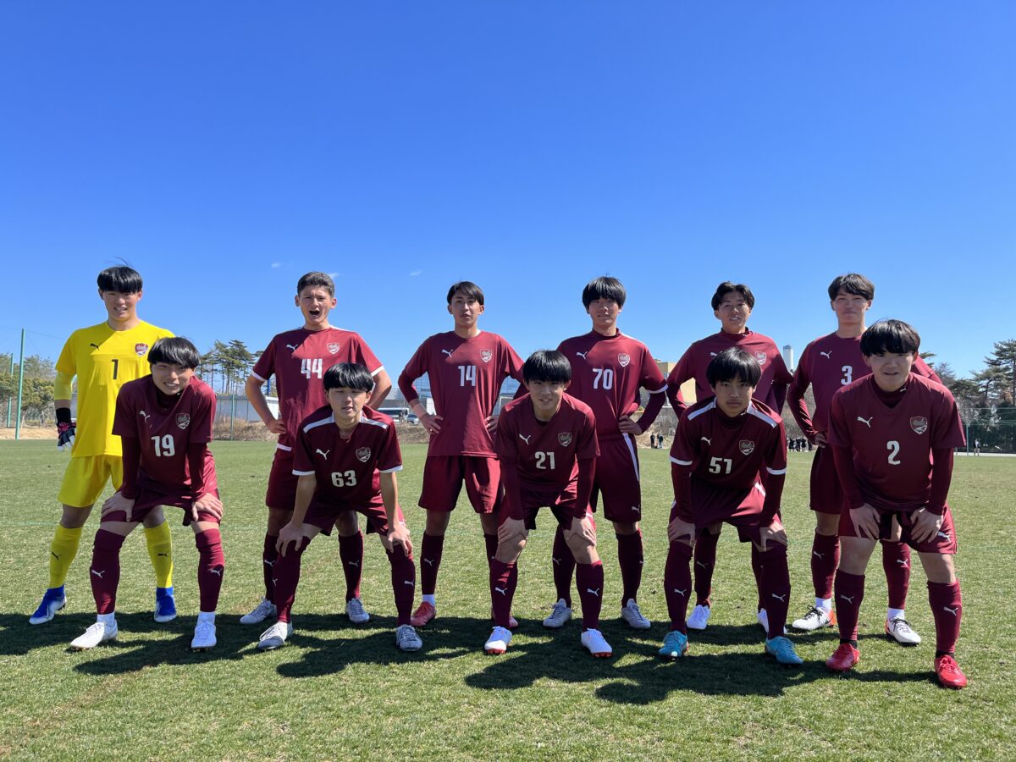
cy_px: 381
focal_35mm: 26
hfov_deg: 67.3
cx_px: 508
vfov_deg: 53.1
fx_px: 763
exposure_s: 1/2571
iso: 50
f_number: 1.6
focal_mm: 5.1
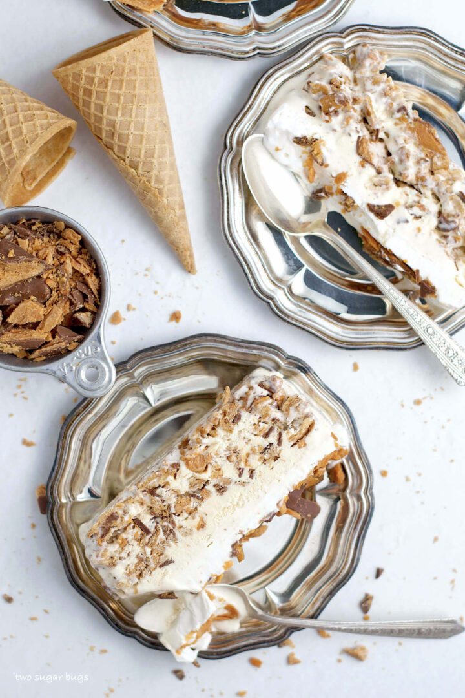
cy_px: 349
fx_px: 1453
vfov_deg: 27.0
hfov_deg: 18.2
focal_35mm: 75
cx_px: 232
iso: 100
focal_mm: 50
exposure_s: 1/125
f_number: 2.8
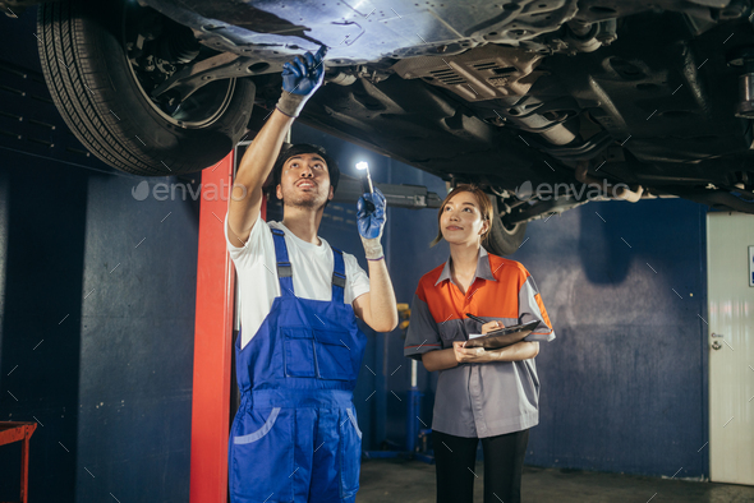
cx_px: 377
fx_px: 733
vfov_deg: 37.9
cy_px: 252
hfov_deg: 54.4
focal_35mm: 35
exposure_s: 1/200
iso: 500
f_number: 1.8
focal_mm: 35
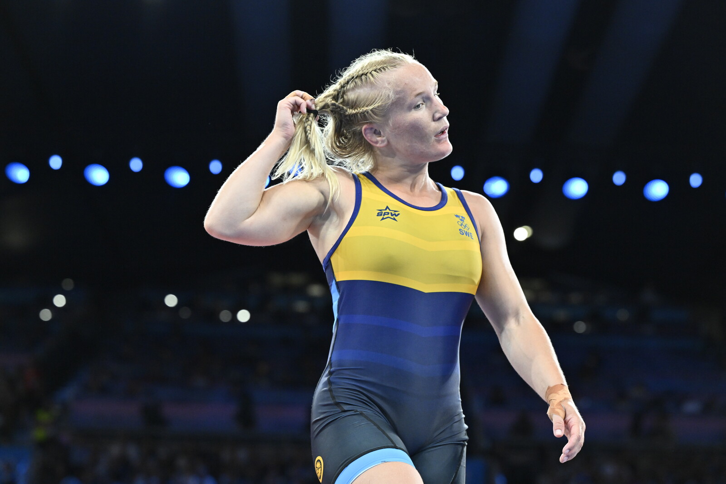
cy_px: 242
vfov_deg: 13.4
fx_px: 2057
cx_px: 363
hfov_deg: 20.0
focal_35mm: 102
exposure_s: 1/1250
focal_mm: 102
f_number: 4
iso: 3200
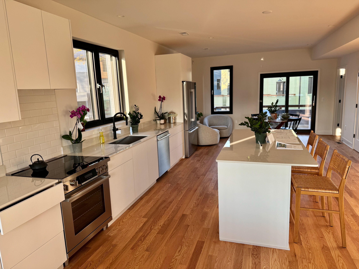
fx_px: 249
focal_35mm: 24
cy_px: 134
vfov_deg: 56.8
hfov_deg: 71.6
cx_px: 180
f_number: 1.78
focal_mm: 6.76
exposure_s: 1/121
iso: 80
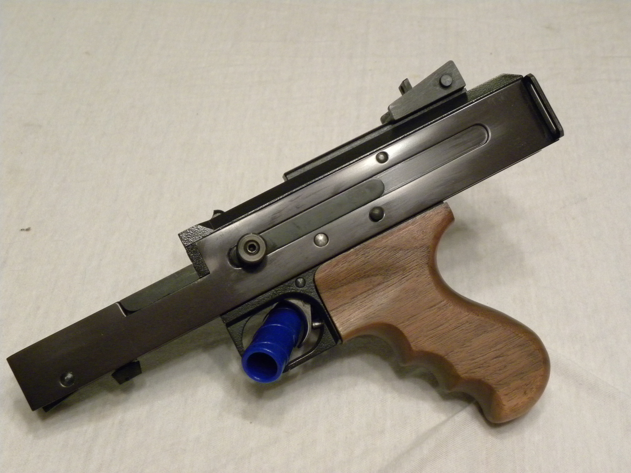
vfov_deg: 31.5
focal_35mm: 46
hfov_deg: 41.2
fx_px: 839
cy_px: 236
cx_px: 316
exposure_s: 1/39.3
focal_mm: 8.2
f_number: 3.2
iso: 400
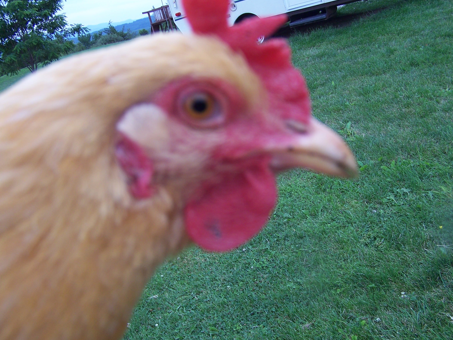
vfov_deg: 36.0
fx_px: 523
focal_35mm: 40
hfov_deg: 46.8
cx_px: 221
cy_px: 177
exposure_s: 1/60
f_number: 2.8
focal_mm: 6.3
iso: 80
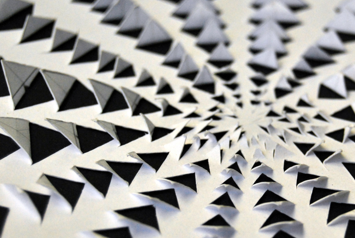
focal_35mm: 129
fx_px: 1271
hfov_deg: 15.8
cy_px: 131
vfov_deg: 10.7
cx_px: 248
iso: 800
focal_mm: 55
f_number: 5.6
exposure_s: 1/800
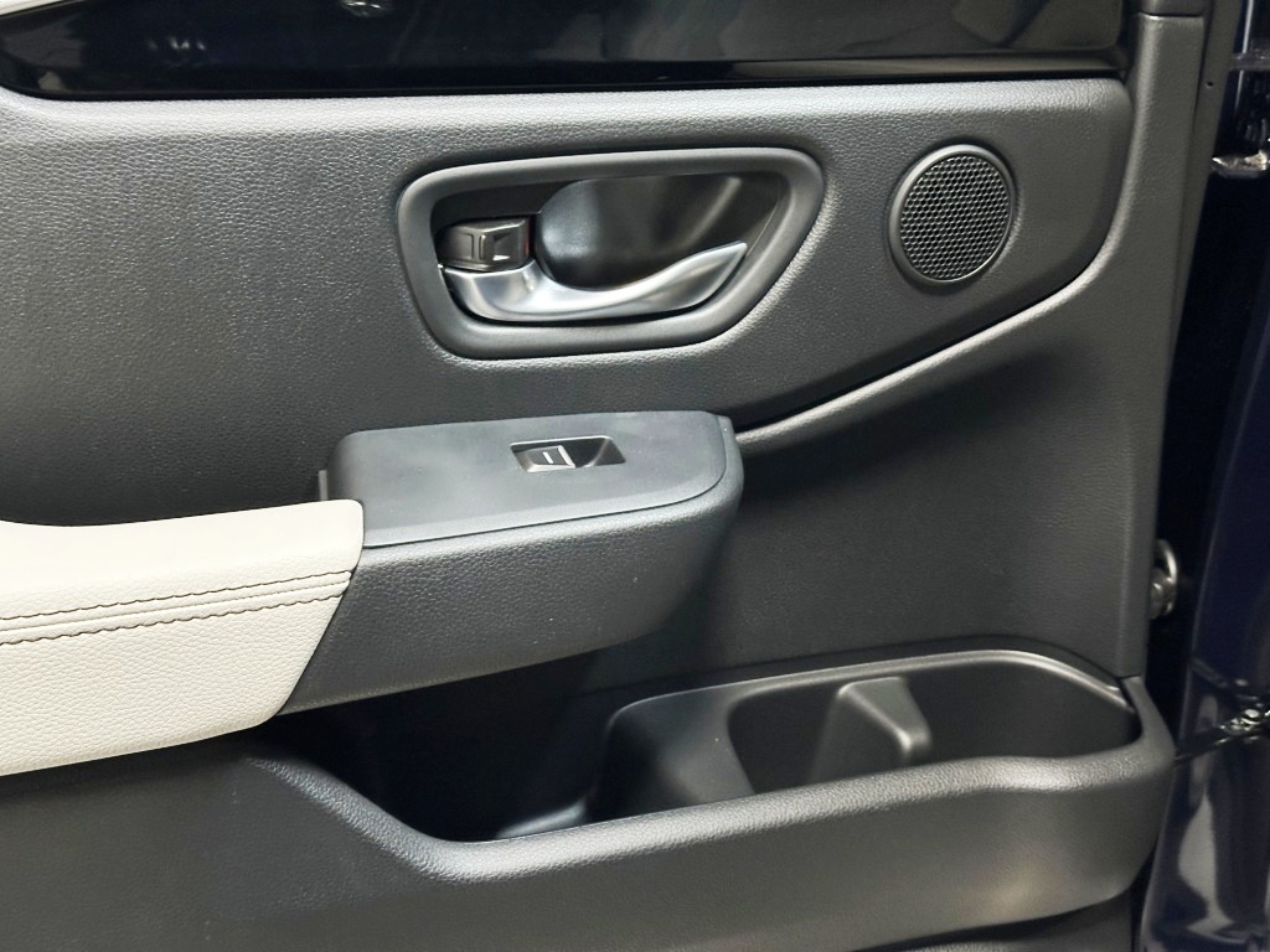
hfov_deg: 39.7
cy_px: 476
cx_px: 635
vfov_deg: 30.3
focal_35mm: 48
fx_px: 1761
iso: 640
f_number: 1.78
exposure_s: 1/24
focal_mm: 6.86
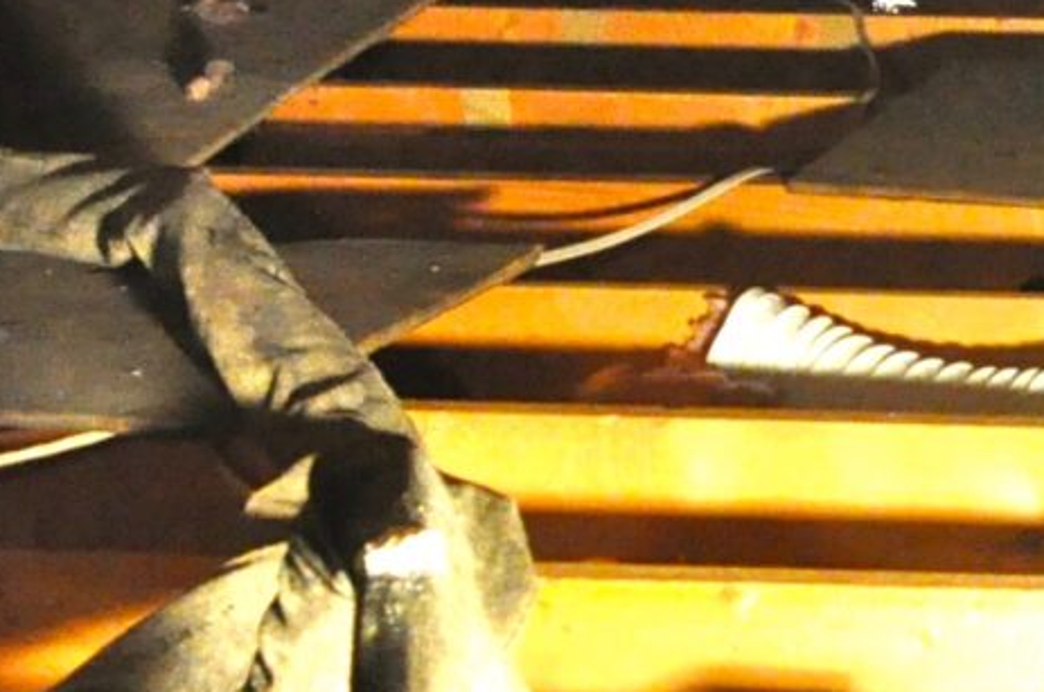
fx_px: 4806
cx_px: 1319
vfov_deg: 8.2
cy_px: 128
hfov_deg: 12.1
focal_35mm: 166
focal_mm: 20
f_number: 5.6
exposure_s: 1/125
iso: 3200
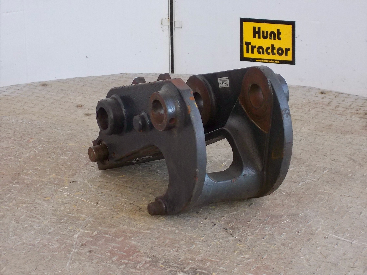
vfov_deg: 11.4
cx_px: 184
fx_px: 1378
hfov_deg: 15.2
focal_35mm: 130
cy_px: 138
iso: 200
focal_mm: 23
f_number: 6.5
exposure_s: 1/60
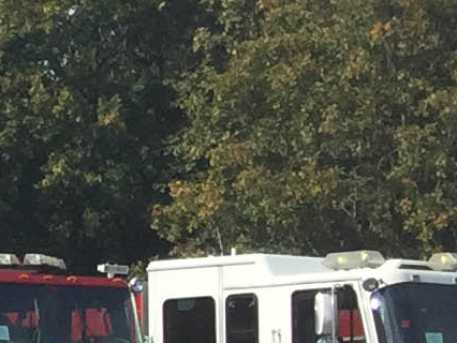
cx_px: -1136
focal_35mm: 222
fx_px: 2932
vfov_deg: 6.7
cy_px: 240
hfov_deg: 7.3
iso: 32
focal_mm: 4.15
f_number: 2.2
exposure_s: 1/1721
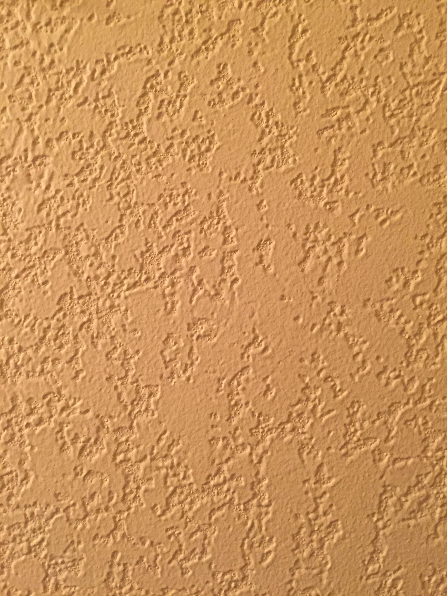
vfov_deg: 61.7
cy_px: 298
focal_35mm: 29
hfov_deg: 48.2
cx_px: 224
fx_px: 499
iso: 160
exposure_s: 1/30
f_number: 2.2
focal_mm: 4.15
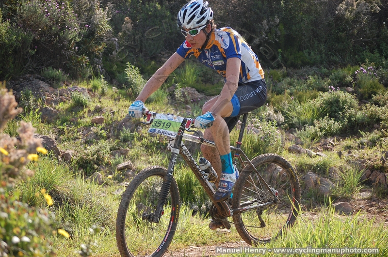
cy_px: 128
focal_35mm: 108
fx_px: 1162
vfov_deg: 12.6
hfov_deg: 19.0
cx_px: 194
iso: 400
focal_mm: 72
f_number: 4.2
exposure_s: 1/800
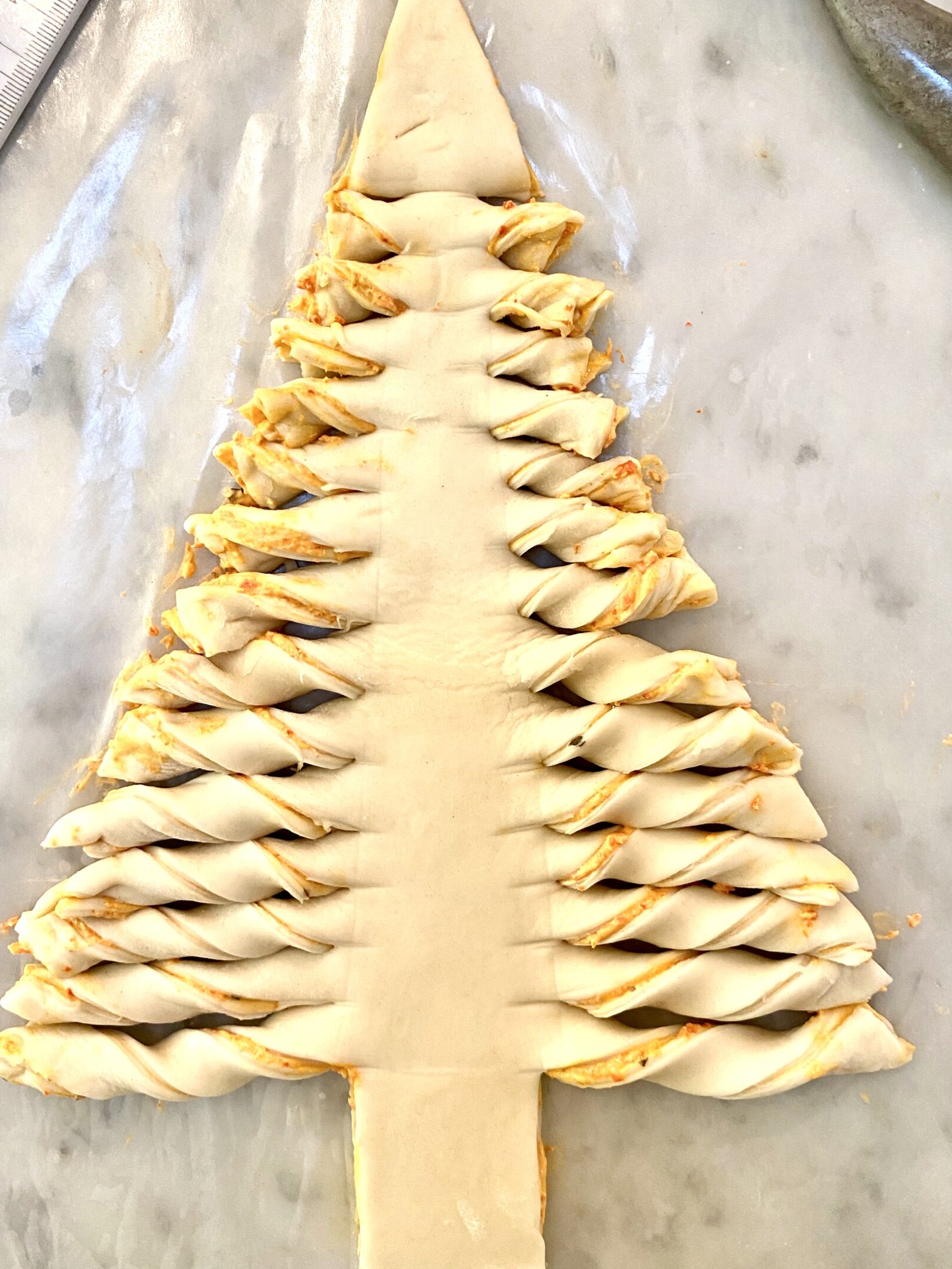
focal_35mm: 31
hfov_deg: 45.4
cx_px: 458
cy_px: 570
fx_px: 1137
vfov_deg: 58.2
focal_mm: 4.25
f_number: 1.8
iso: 200
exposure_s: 1/60
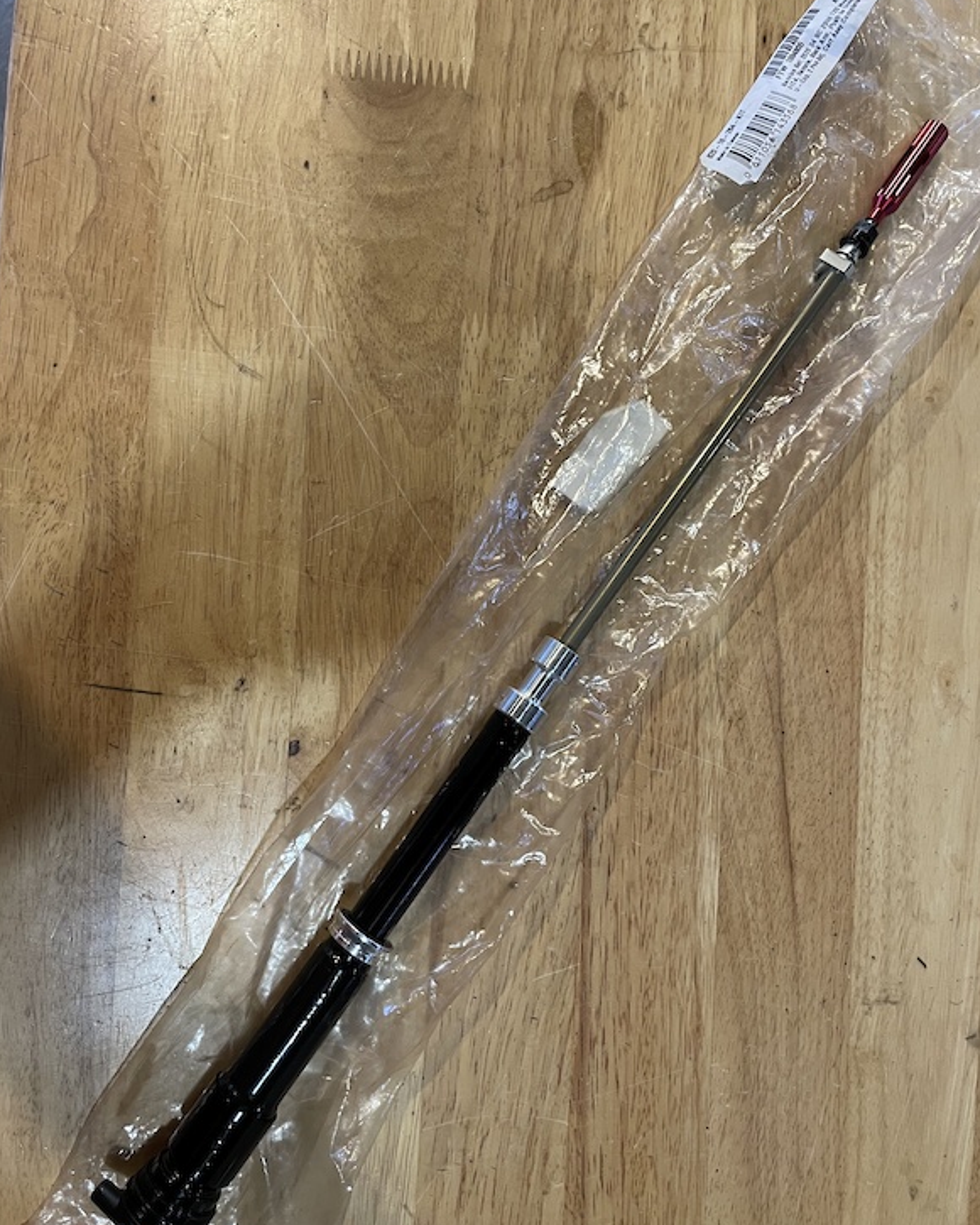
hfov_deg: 51.5
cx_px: 493
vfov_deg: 62.2
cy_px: 596
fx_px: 1015
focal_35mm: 28
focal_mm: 4.2
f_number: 1.6
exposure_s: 1/60
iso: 250
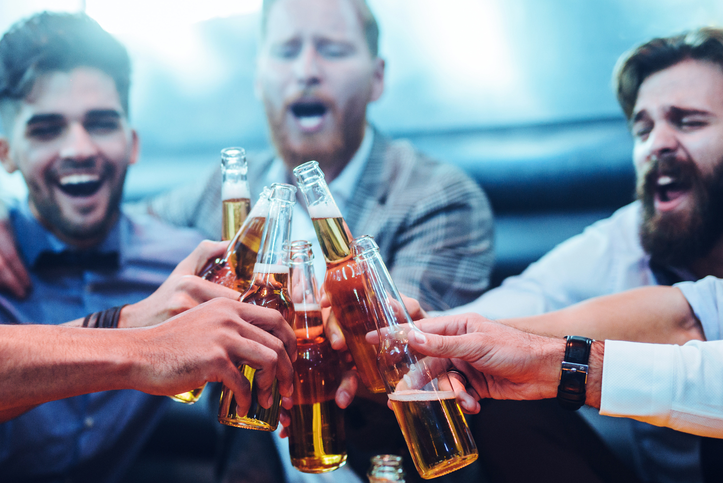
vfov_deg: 18.9
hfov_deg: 28.0
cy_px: 304
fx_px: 1447
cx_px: 289
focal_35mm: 72
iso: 1000
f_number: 1.8
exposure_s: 1/200
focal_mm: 50
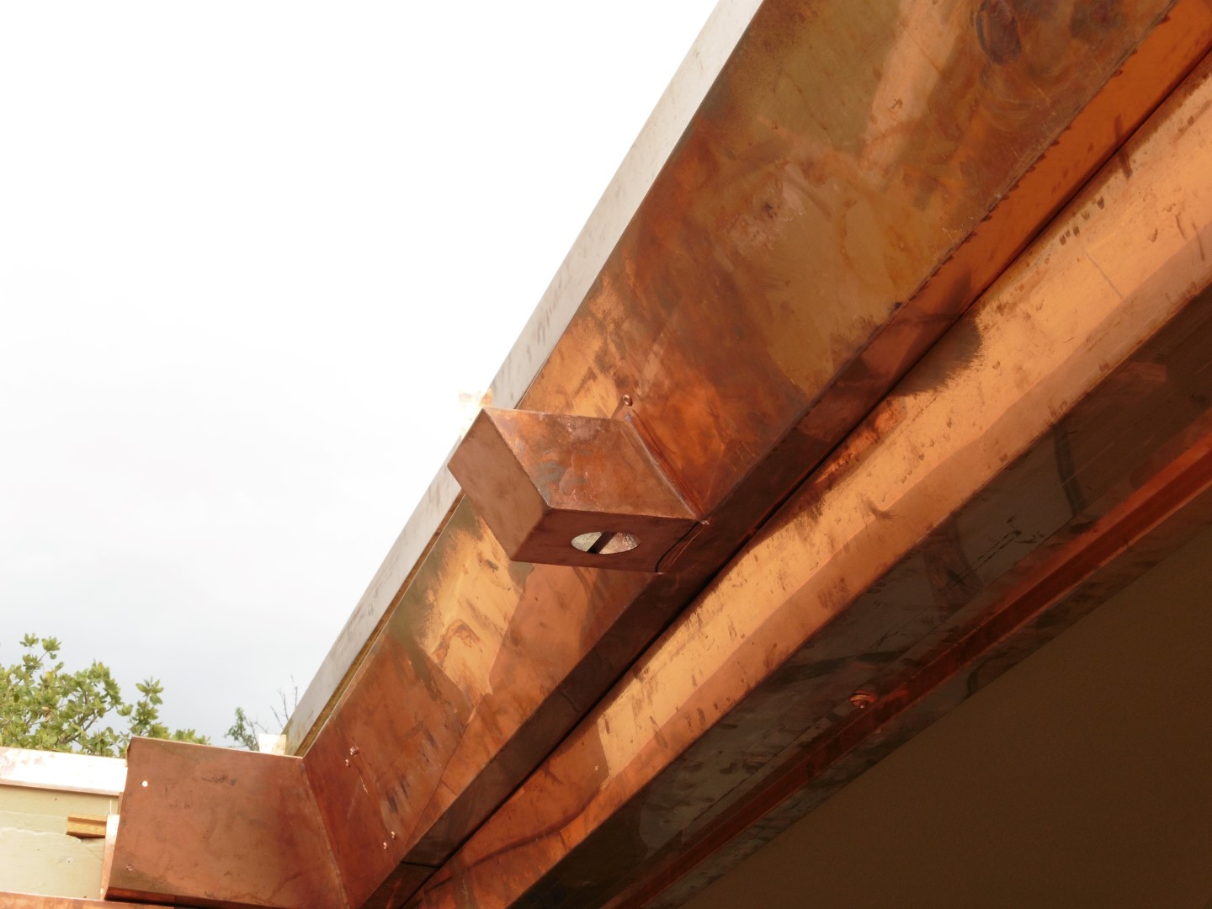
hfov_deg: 23.0
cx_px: 606
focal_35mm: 85
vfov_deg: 17.4
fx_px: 2976
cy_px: 454
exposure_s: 1/100
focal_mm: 15.1
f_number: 5.2
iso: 100
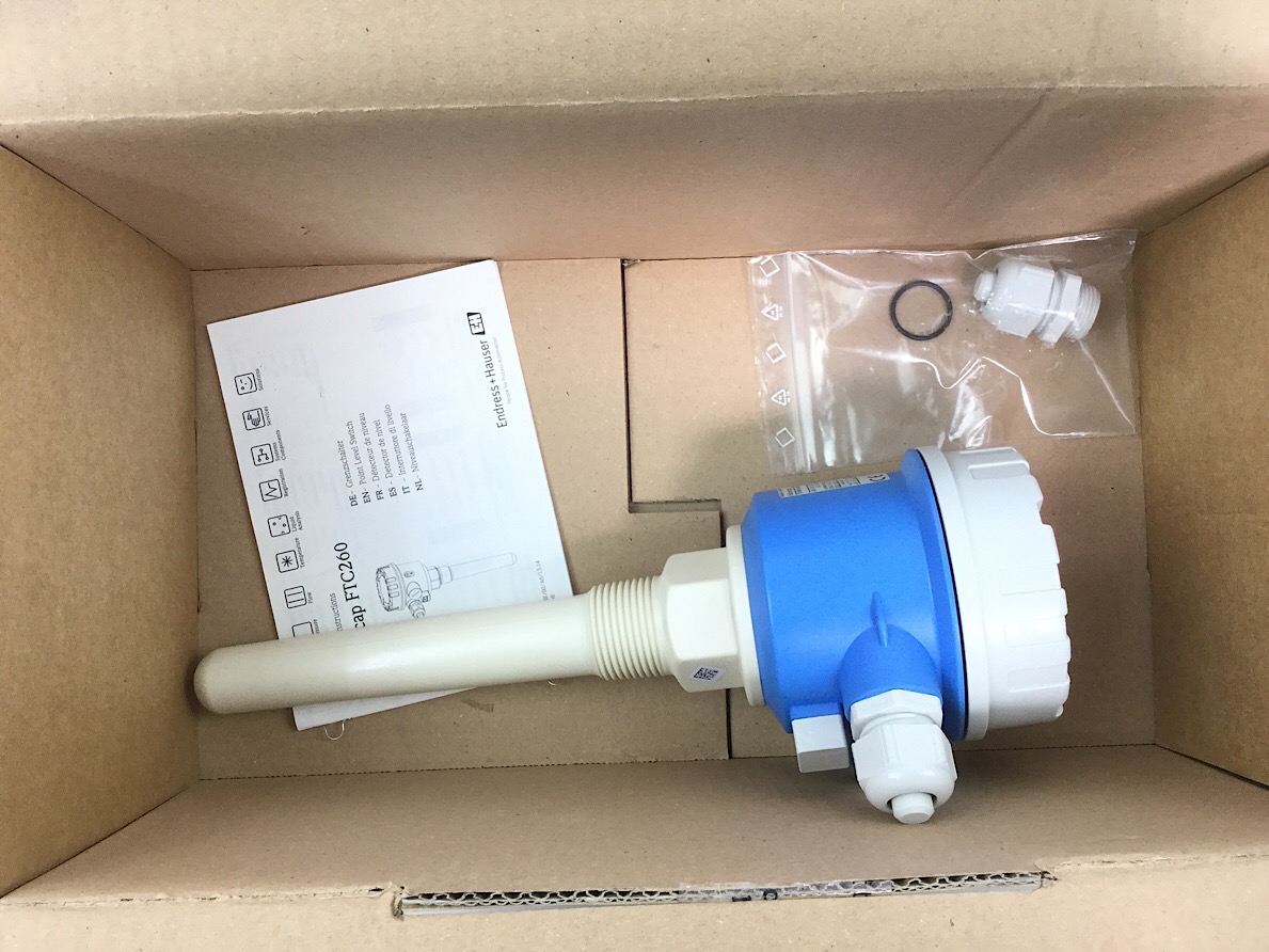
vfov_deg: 45.4
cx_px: 634
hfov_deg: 58.3
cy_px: 476
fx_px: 1137
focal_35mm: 31
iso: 32
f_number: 2.4
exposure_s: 1/33
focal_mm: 3.3
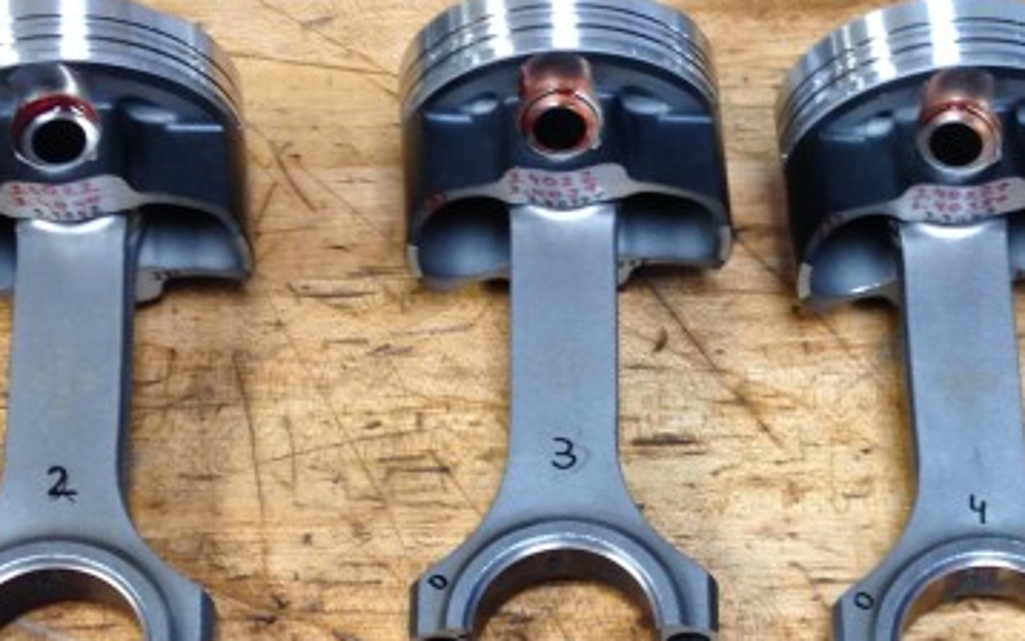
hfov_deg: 20.7
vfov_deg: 12.8
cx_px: 744
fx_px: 2794
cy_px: 718
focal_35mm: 100
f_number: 2.4
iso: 100
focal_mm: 4.12
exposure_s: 1/20
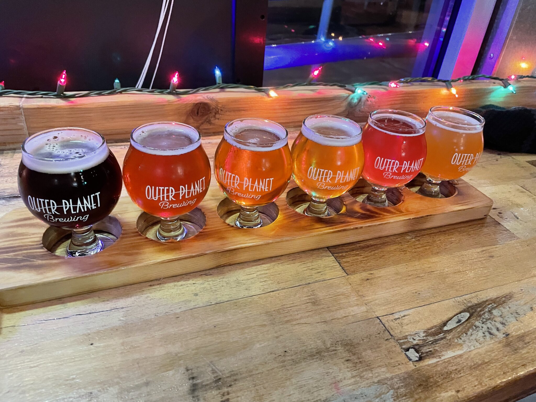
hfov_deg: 67.3
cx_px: 268
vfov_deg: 53.1
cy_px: 201
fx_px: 403
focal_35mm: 26
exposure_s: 1/30
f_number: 1.6
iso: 640
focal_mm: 4.2
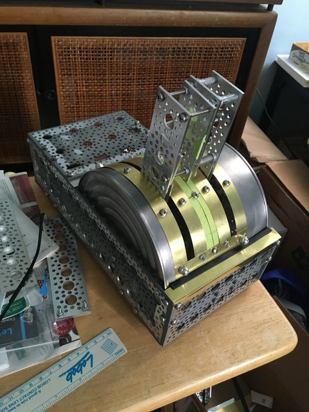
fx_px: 345
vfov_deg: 61.7
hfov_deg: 48.2
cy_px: 206
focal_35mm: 29
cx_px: 154
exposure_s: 1/20
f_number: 2.2
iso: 200
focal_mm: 4.15
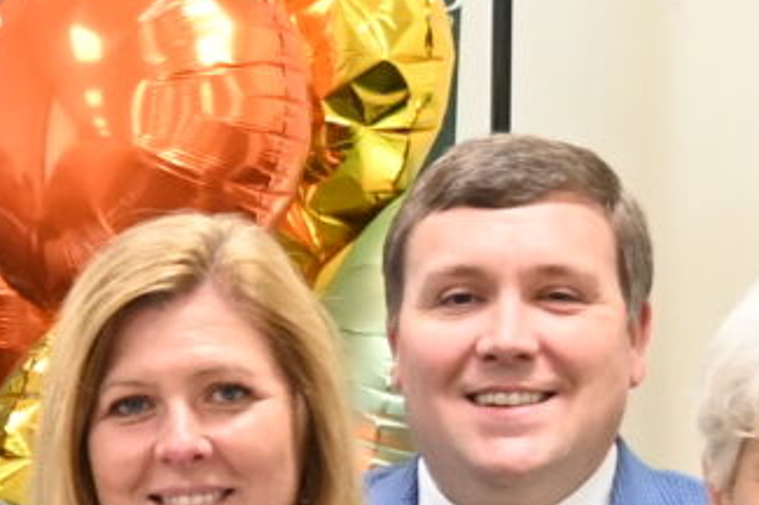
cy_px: 1006
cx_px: -965
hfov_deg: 6.9
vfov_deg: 4.8
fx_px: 5982
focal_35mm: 284
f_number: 2.8
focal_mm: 24
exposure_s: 1/125
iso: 1250
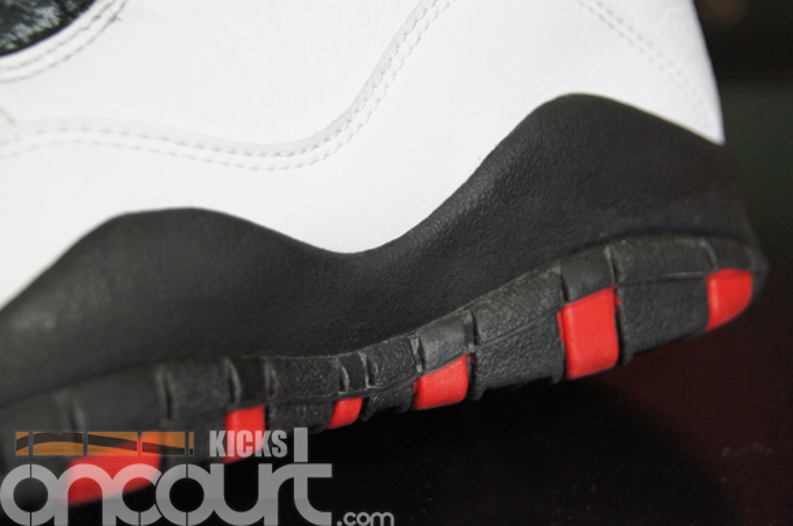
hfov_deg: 27.0
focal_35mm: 75
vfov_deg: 18.1
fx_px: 1650
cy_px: 263
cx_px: 396
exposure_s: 1/40
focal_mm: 50
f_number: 5.6
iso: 1600
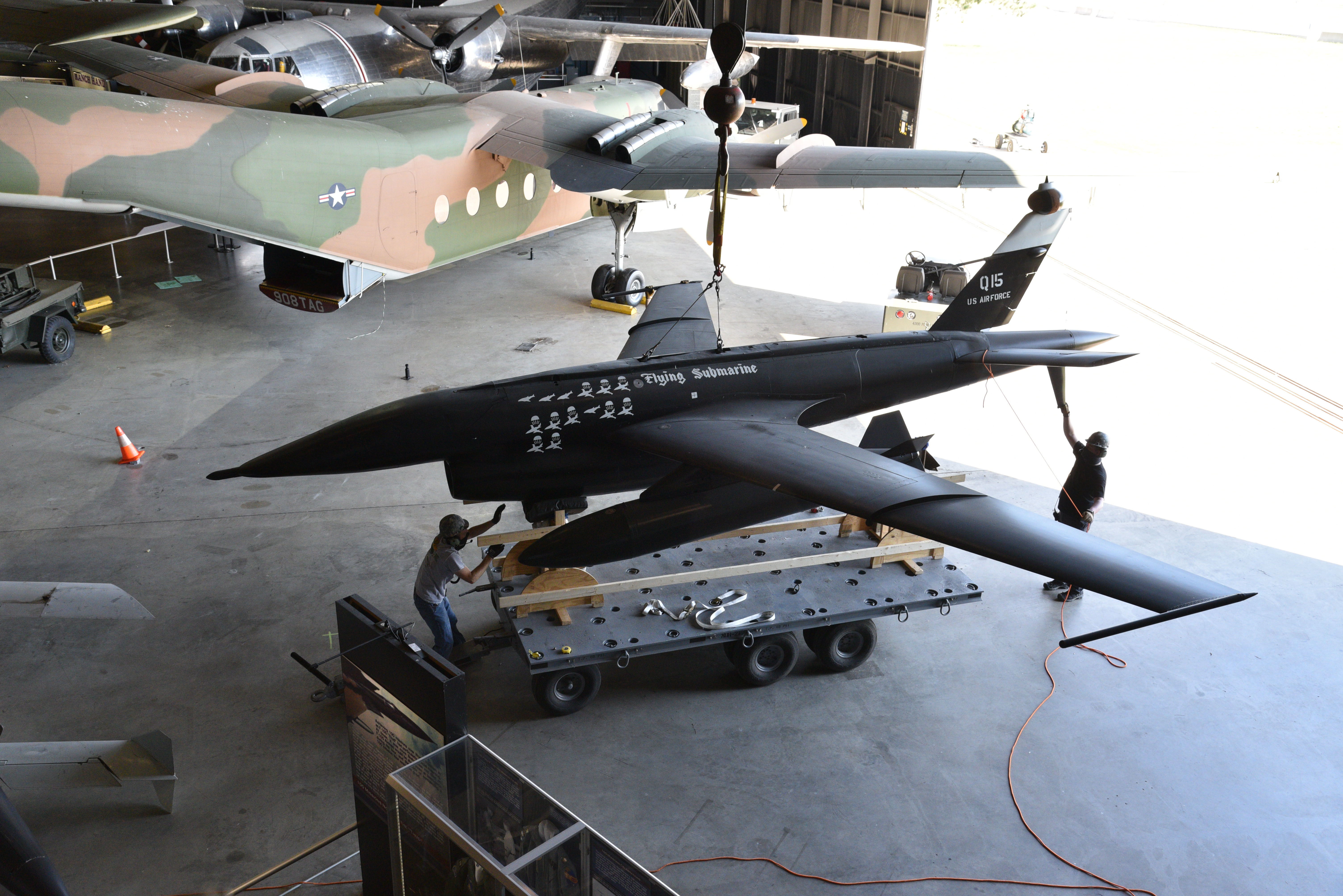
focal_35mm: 31
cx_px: 672
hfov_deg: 60.3
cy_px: 448
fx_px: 1157
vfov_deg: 42.4
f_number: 7.1
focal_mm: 31
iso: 1600
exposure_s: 1/200
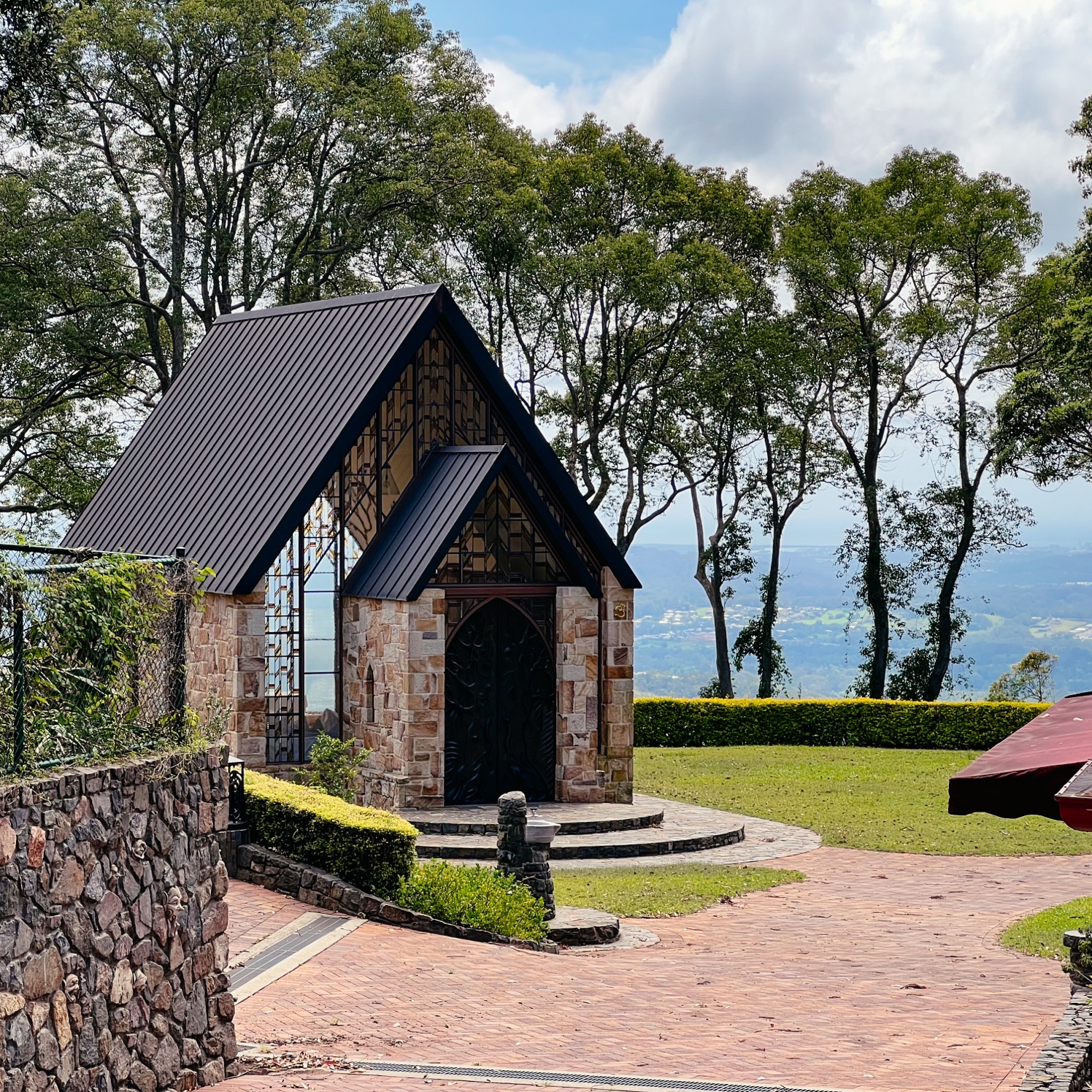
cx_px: 385
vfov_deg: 19.1
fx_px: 3248
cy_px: 546
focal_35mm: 91
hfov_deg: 19.0
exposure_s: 1/320
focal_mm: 9
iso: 32
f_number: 2.8
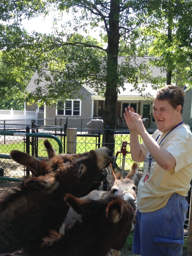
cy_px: 189
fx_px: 407
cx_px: 89
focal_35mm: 55
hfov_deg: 26.6
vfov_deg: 34.3
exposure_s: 1/265
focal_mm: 4.28
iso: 50
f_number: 2.4
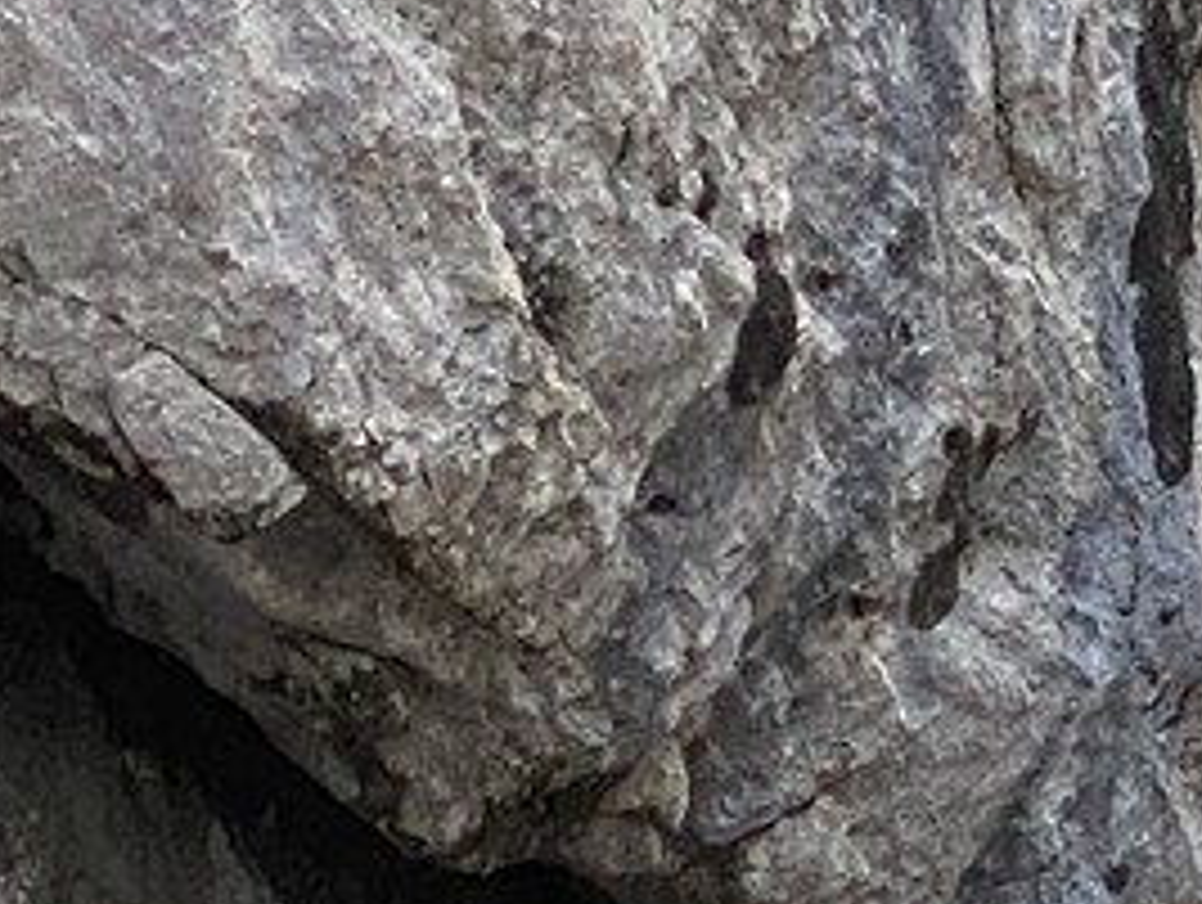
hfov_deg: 4.9
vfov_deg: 3.8
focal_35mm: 392
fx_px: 13630
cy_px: -630
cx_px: 2638
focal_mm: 6
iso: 64
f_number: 2
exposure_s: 1/122
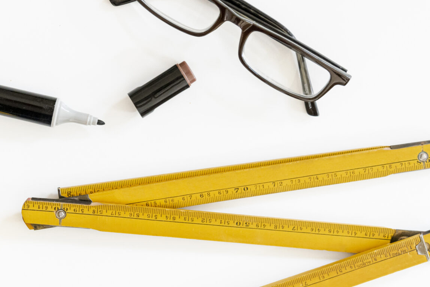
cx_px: 126
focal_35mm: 107
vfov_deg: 12.8
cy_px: 186
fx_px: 1278
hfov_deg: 19.0
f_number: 5.6
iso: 400
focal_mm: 40
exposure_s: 1/30
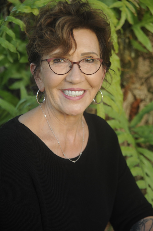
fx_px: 670
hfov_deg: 13.0
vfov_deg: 19.5
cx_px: 76
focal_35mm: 105
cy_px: 116
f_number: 4.5
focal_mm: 105
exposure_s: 1/80
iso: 640
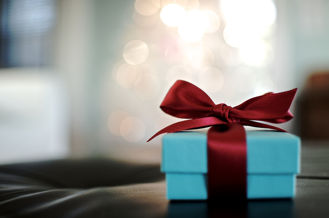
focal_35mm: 52
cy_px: 109
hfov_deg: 37.9
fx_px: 479
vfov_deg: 25.6
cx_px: 164
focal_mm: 35
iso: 450
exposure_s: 1/125
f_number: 1.8
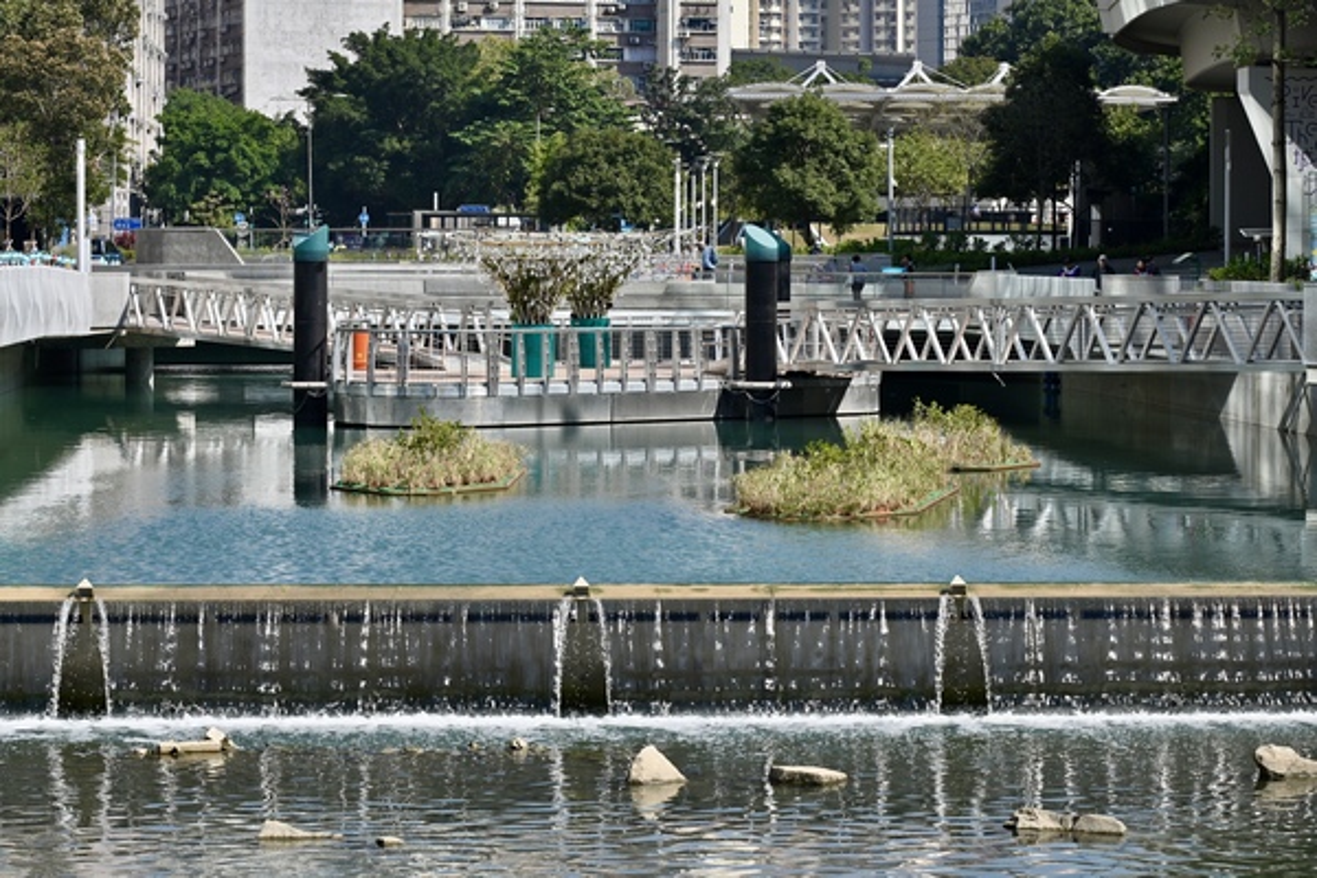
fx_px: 4390
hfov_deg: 17.1
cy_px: 439
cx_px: 658
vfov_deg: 11.4
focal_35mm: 120
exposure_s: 1/500
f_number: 11
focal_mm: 120
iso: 125
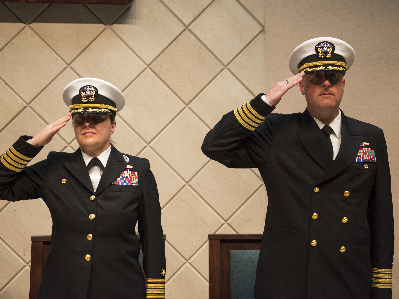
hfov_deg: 32.2
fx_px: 692
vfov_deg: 24.4
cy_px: 150
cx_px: 195
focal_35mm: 60
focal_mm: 55
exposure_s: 1/200
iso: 2000
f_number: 2.8
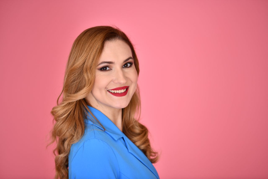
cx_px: 134
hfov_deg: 10.3
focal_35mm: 200
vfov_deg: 6.9
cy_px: 90
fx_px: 1489
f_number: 2.8
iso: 160
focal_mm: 200
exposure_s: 1/160
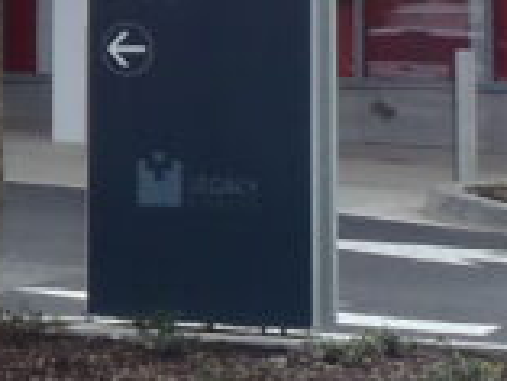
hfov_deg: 8.3
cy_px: -284
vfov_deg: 6.6
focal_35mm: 222
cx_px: -617
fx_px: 3254
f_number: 13
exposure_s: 1/60
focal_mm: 6.07
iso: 125
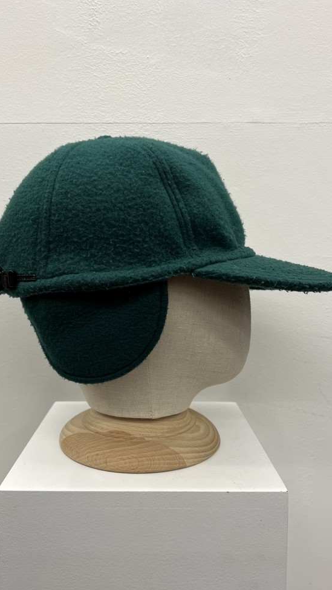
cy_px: 298
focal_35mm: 29
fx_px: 454
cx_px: 148
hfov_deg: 40.1
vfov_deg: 66.1
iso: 40
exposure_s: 1/120
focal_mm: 5.7
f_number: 1.5
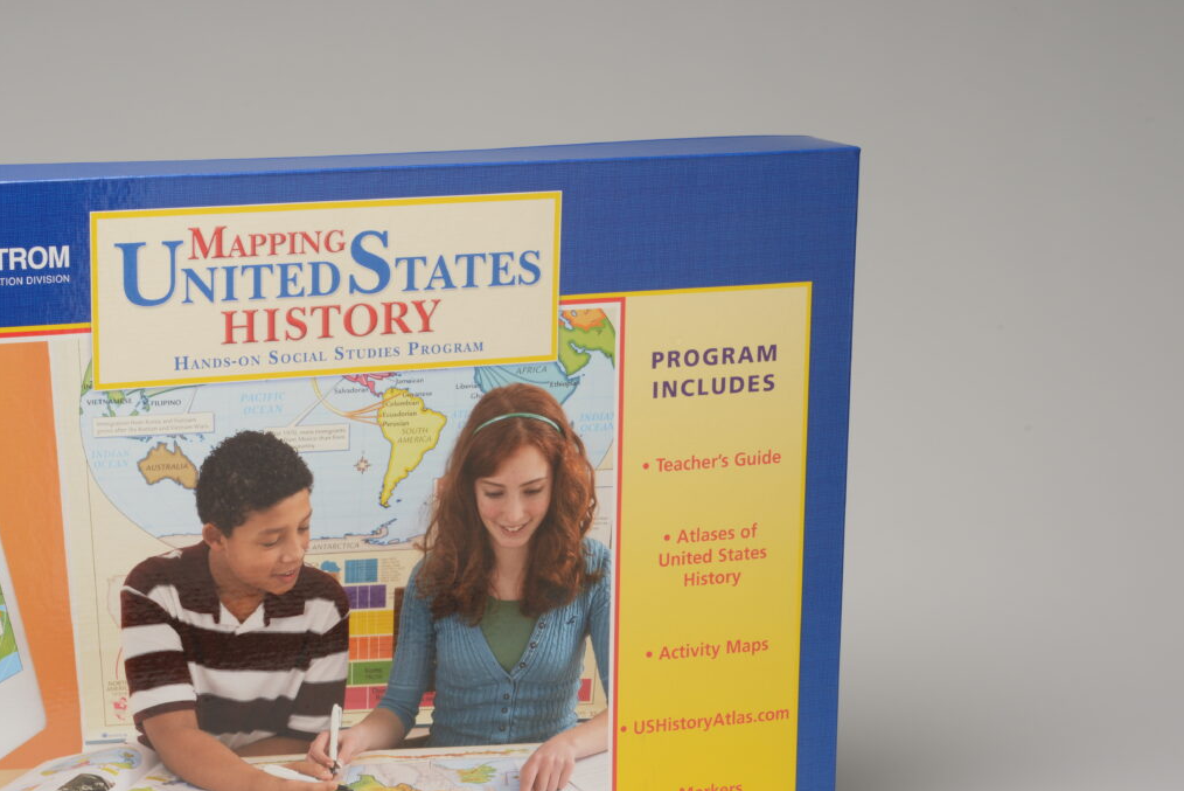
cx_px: 389
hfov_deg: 19.2
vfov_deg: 12.9
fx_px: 3488
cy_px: 587
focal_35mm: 106
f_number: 18
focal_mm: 70
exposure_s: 1/30
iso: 200
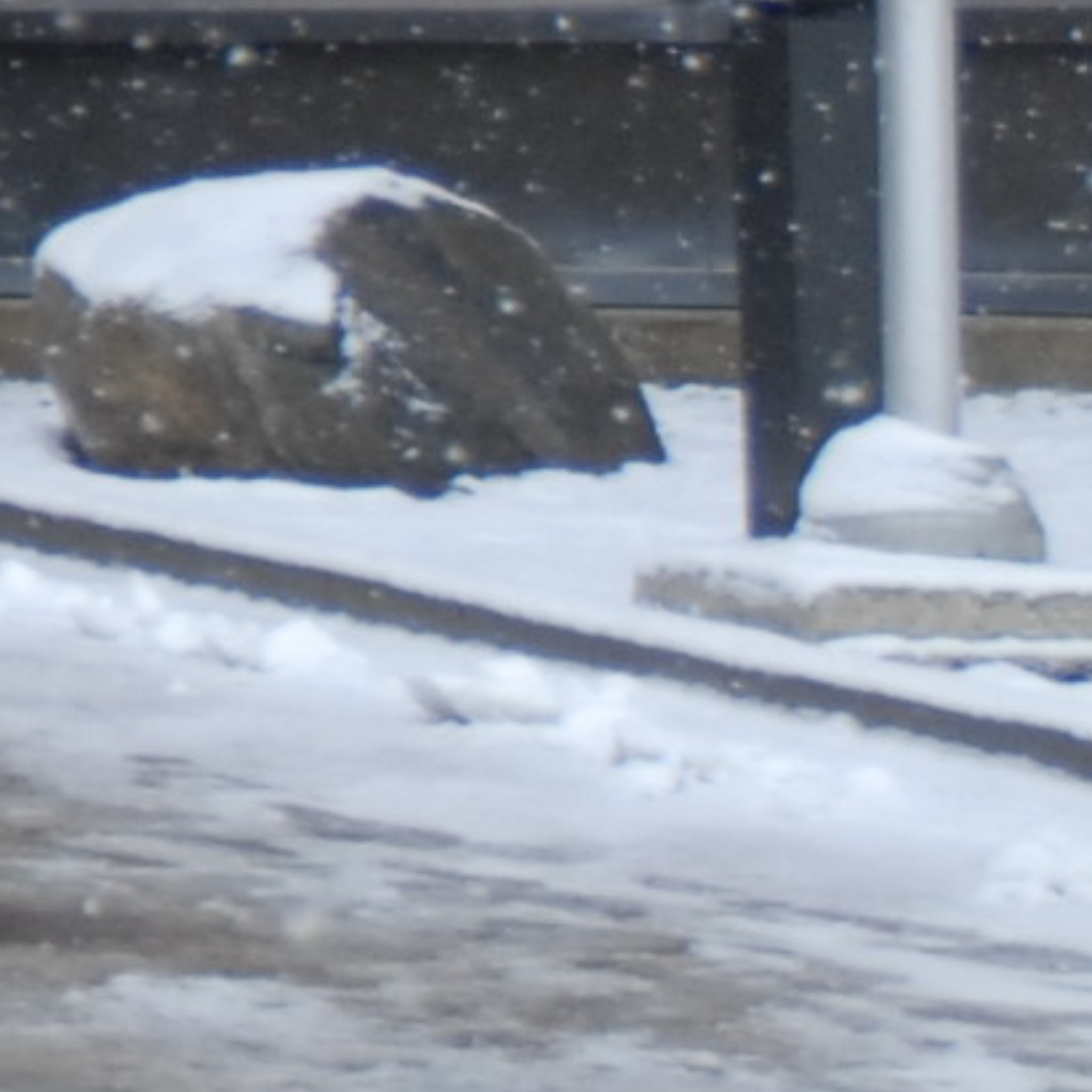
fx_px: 10743
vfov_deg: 5.7
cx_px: -3548
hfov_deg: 5.1
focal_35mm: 301
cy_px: -1132
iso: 400
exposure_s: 1/640
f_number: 3.8
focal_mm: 25
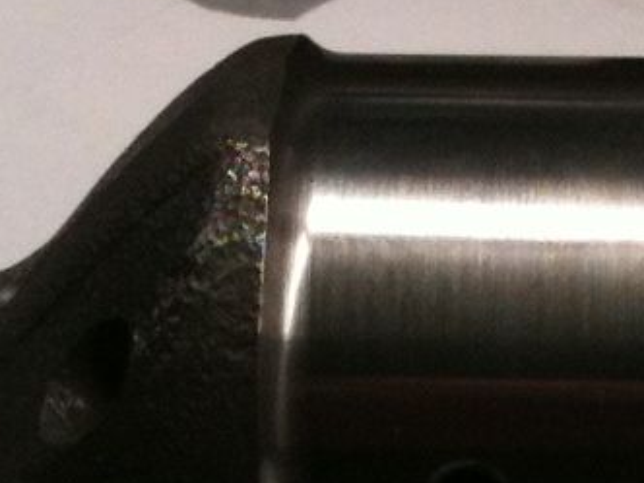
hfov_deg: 9.0
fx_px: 4018
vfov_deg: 6.6
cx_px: 776
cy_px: 1065
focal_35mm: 216
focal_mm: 3.85
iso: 80
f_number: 2.8
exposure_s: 1/120
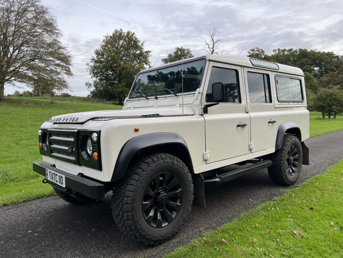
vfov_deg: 53.1
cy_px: 129
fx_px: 258
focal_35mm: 26
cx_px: 172
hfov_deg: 67.3
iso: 50
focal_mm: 5.7
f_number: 1.5
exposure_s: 1/769
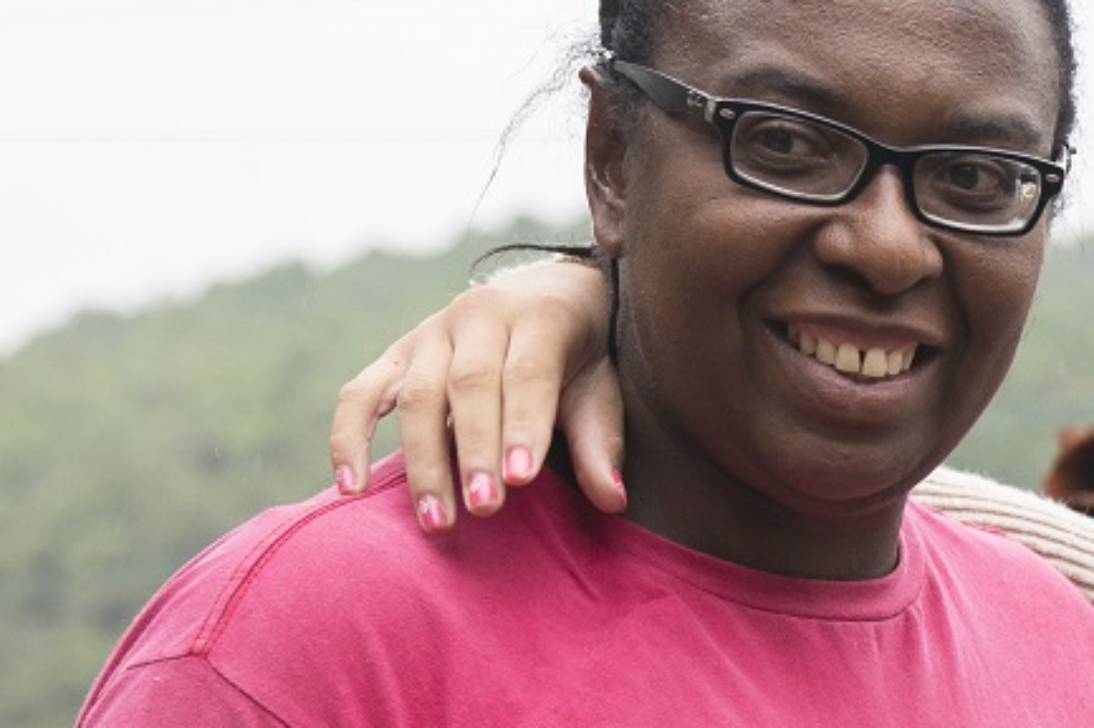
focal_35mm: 208
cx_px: 1999
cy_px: 1222
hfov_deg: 9.4
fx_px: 6316
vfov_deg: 6.5
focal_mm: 45
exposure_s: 1/320
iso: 250
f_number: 3.2
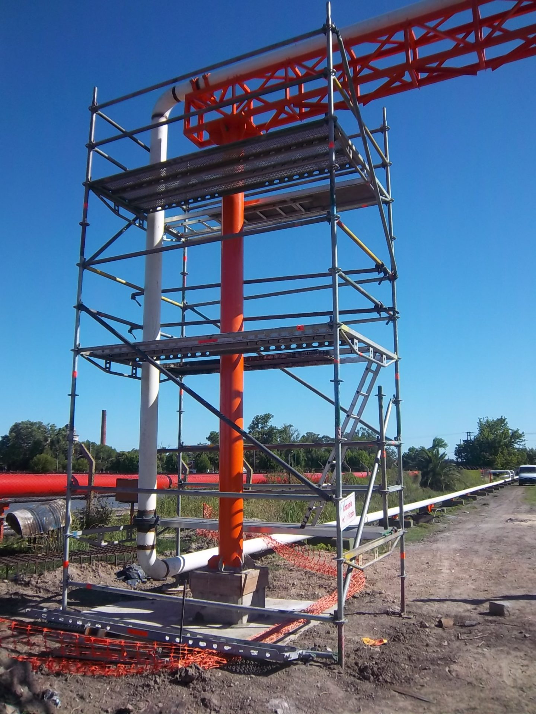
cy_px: 357
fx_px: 578
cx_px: 268
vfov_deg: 63.4
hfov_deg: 49.7
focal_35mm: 28
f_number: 7.86
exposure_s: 1/200
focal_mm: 5.05
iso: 64
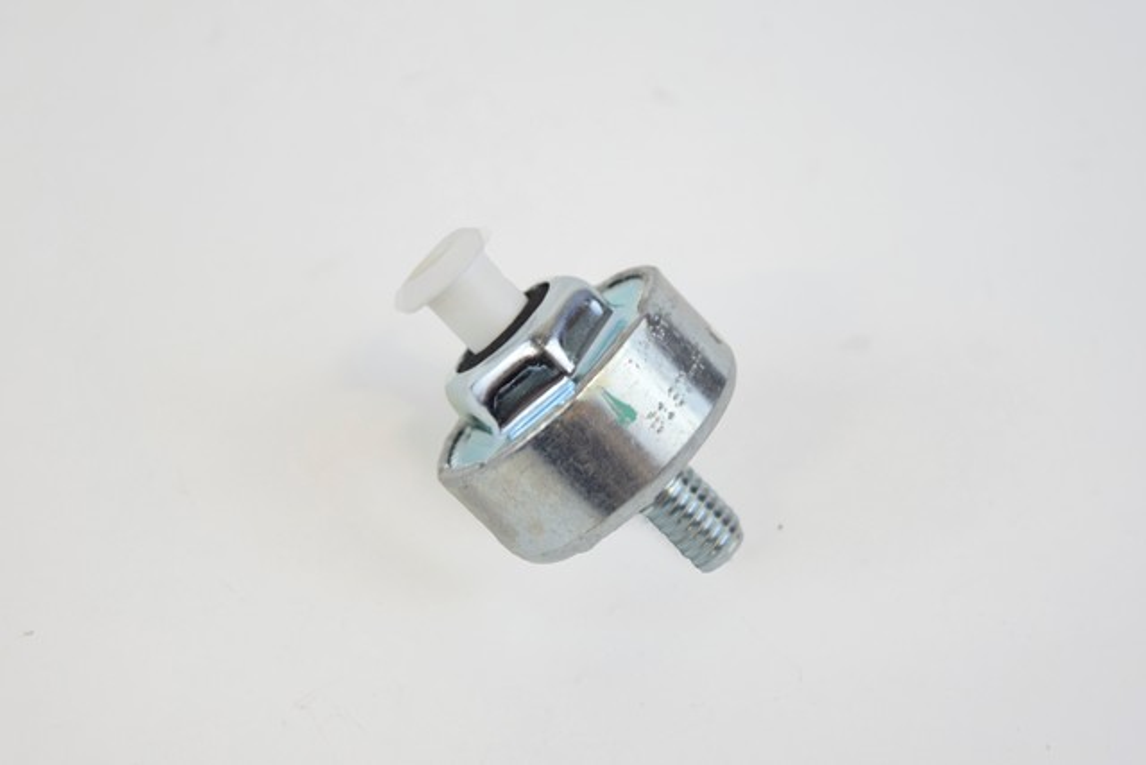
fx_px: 2627
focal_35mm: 82
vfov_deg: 16.6
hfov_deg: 24.6
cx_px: 573
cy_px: 382
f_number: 5.6
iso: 1250
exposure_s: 1/60
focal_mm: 55
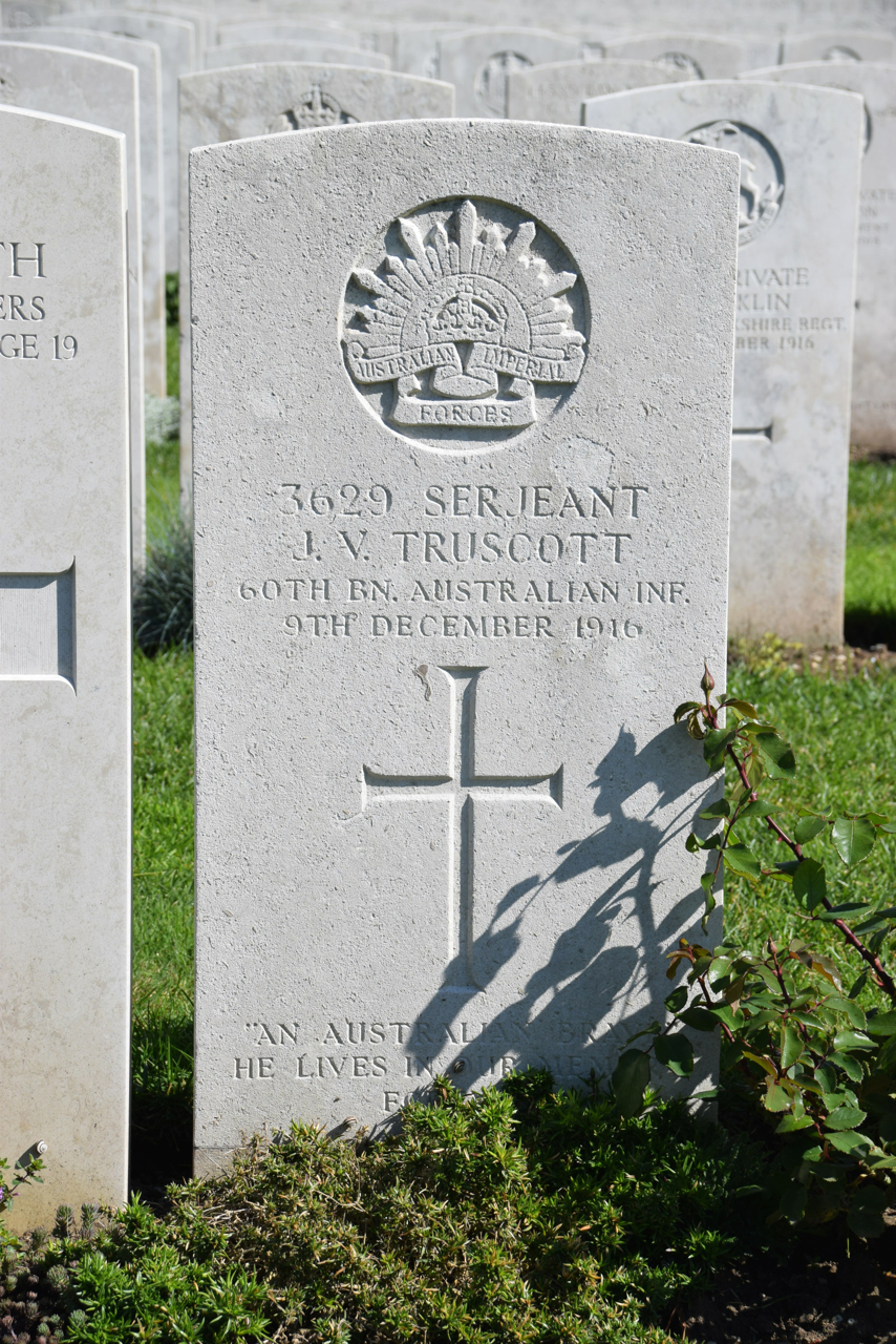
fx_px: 3470
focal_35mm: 93
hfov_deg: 14.7
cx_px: 448
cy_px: 672
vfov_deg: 21.9
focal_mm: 62
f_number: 10
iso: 200
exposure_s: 1/400
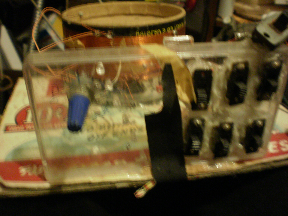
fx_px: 300
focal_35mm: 36
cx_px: 144
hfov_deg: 51.4
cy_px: 108
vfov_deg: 39.7
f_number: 3.1
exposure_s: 1/2
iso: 200
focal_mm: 6.3
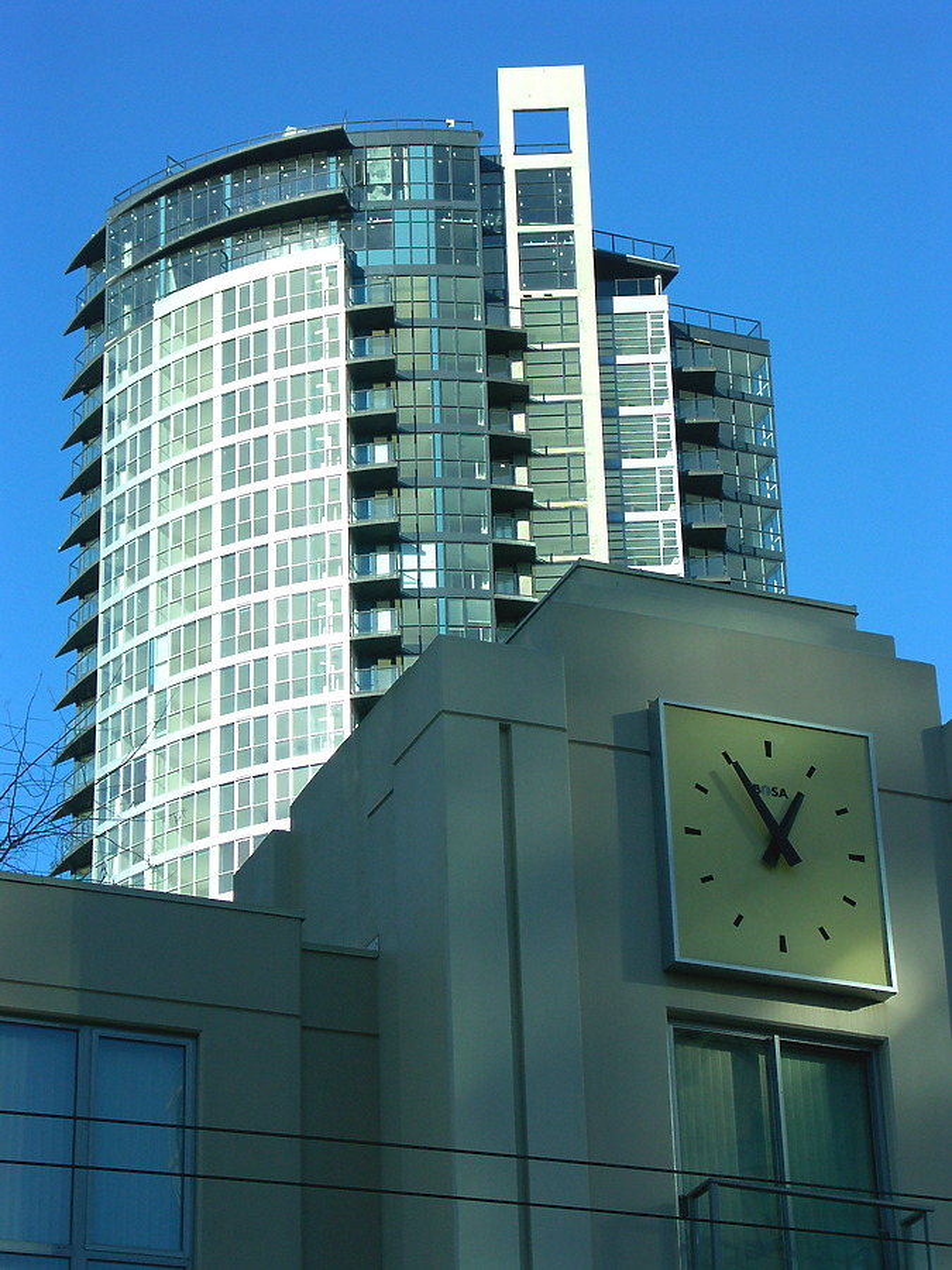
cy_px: 635
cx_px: 476
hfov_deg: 14.6
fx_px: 3704
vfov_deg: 19.4
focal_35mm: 101
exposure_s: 1/1000
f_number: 3.5
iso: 100
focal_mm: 25.09
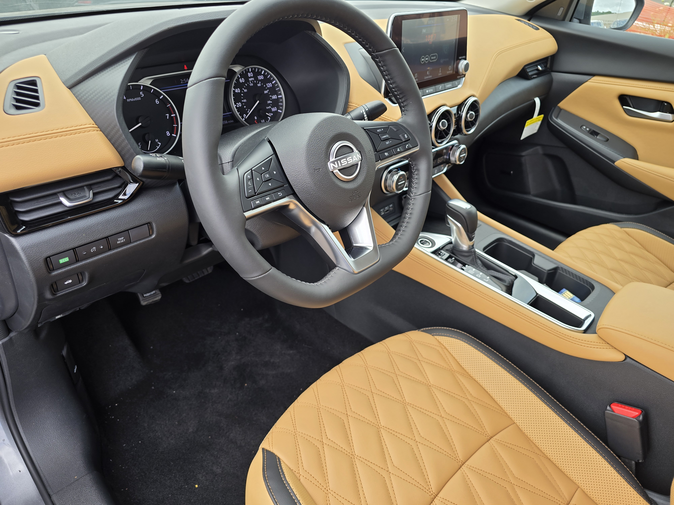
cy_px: 252
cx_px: 337
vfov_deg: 58.9
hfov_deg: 73.9
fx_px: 448
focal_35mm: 23
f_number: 1.7
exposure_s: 1/180
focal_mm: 6.3
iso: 32
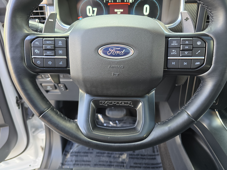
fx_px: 151
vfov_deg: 58.9
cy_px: 85
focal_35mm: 23
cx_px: 114
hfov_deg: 73.9
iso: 160
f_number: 1.7
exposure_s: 1/120
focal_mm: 6.3
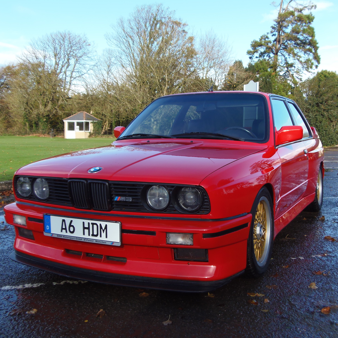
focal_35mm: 36
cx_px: 168
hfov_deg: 46.0
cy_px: 167
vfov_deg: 46.0
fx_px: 398
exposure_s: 1/320
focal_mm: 5.5
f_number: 3.2
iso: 64
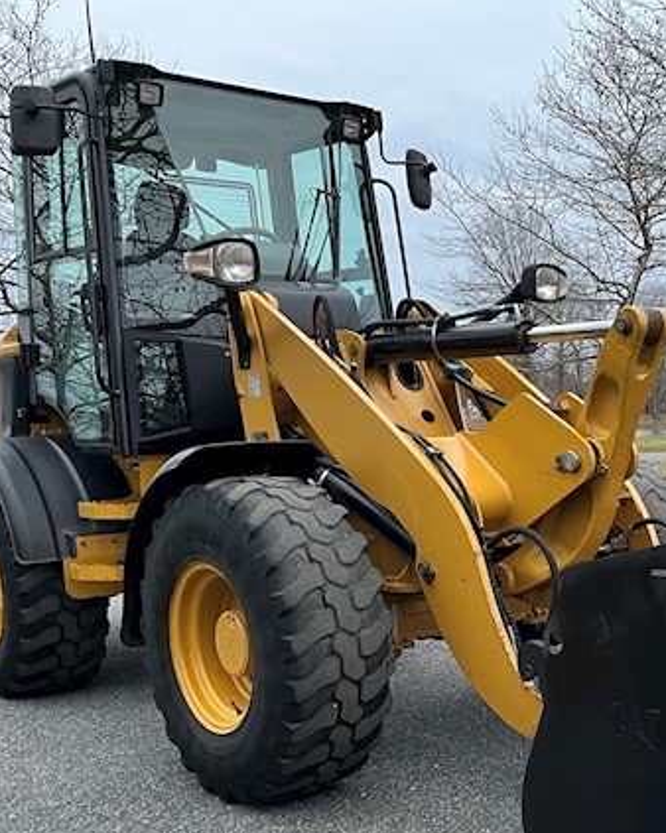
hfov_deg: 29.6
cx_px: 644
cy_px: 571
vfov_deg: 38.3
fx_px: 1184
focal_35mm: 48
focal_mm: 5.1
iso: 125
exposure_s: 1/65
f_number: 1.6
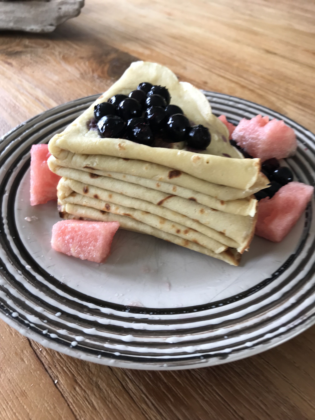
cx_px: 158
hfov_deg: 49.7
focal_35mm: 28
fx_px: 340
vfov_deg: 63.4
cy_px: 210
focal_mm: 3.99
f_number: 1.8
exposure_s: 1/50
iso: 25
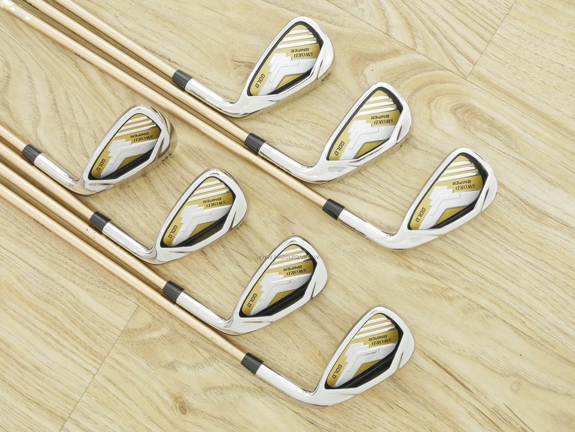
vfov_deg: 29.1
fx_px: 831
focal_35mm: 50
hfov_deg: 38.2
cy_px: 216
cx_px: 288
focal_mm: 25
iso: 1600
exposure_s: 1/40
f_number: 4.5
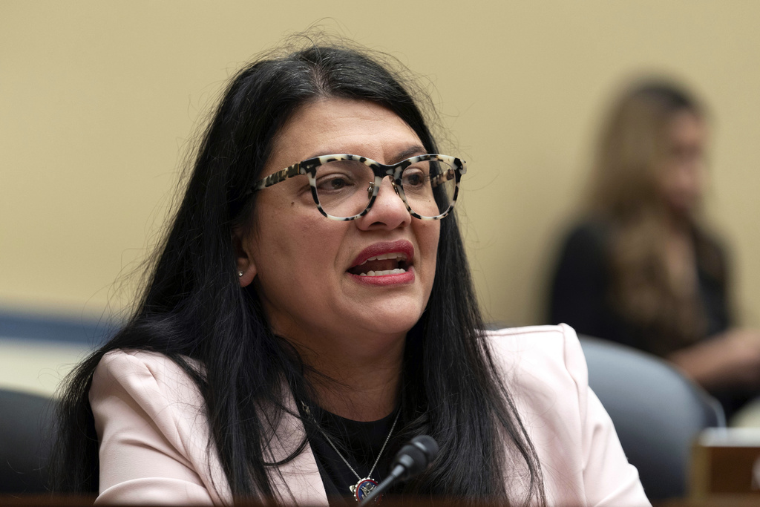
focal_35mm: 158
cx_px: 380
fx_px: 3336
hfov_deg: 13.0
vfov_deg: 8.7
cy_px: 254
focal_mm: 158
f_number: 3.5
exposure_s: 1/320
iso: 2000
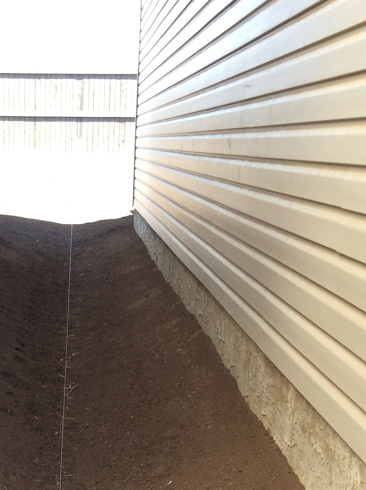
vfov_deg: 31.6
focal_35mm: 60
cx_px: 46
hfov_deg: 23.8
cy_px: 372
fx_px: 848
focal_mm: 3.3
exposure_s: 1/120
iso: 40
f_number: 2.4
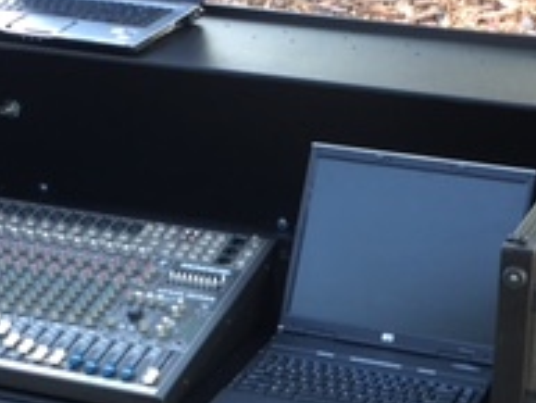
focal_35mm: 96
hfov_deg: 20.4
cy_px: 434
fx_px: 1487
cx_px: 322
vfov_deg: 15.1
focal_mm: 4.15
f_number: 2.2
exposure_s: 1/60
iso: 25
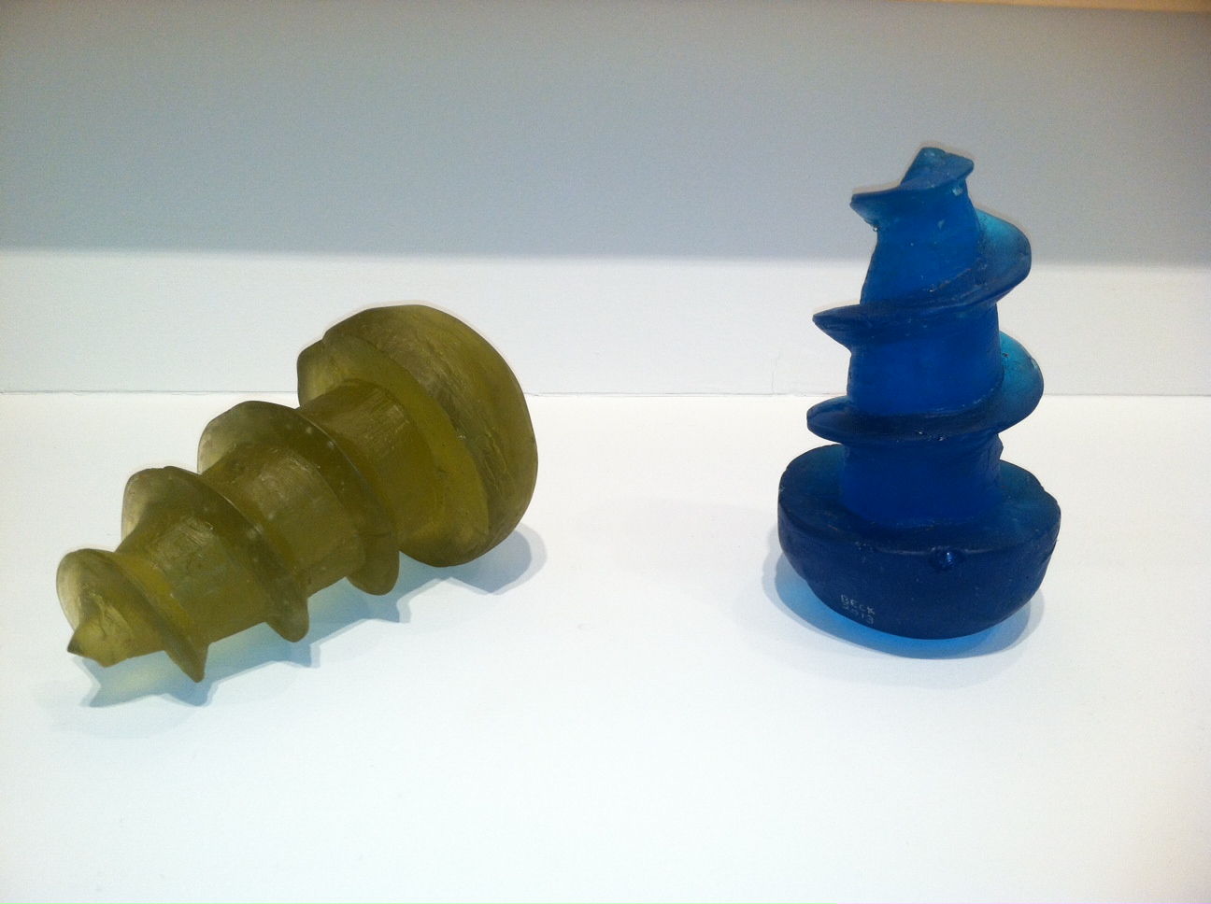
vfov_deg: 40.6
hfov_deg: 52.7
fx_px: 1223
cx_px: 606
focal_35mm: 35
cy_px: 452
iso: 100
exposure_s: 1/120
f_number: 2.8
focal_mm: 3.85
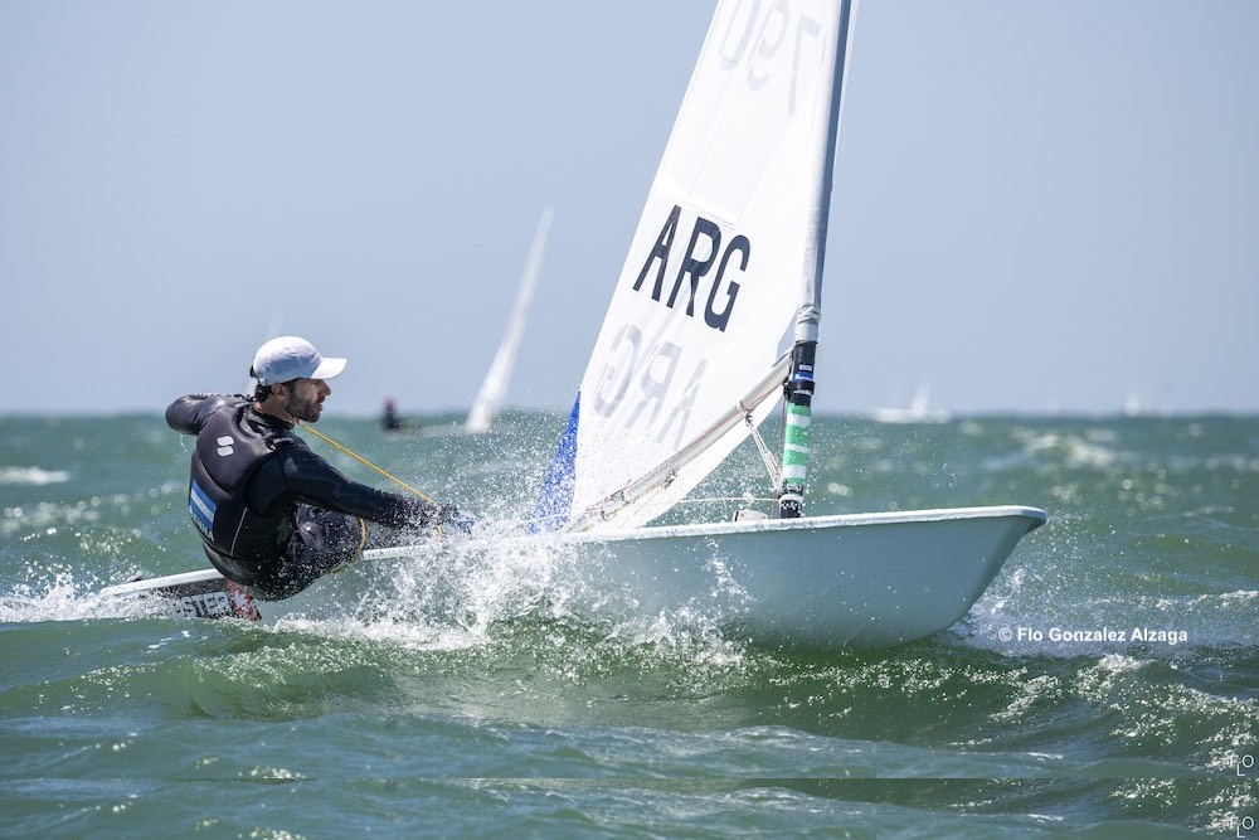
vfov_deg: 3.4
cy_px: 420
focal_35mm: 400
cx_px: 630
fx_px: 13990
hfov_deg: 5.2
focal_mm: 400
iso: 640
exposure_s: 1/1600
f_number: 8
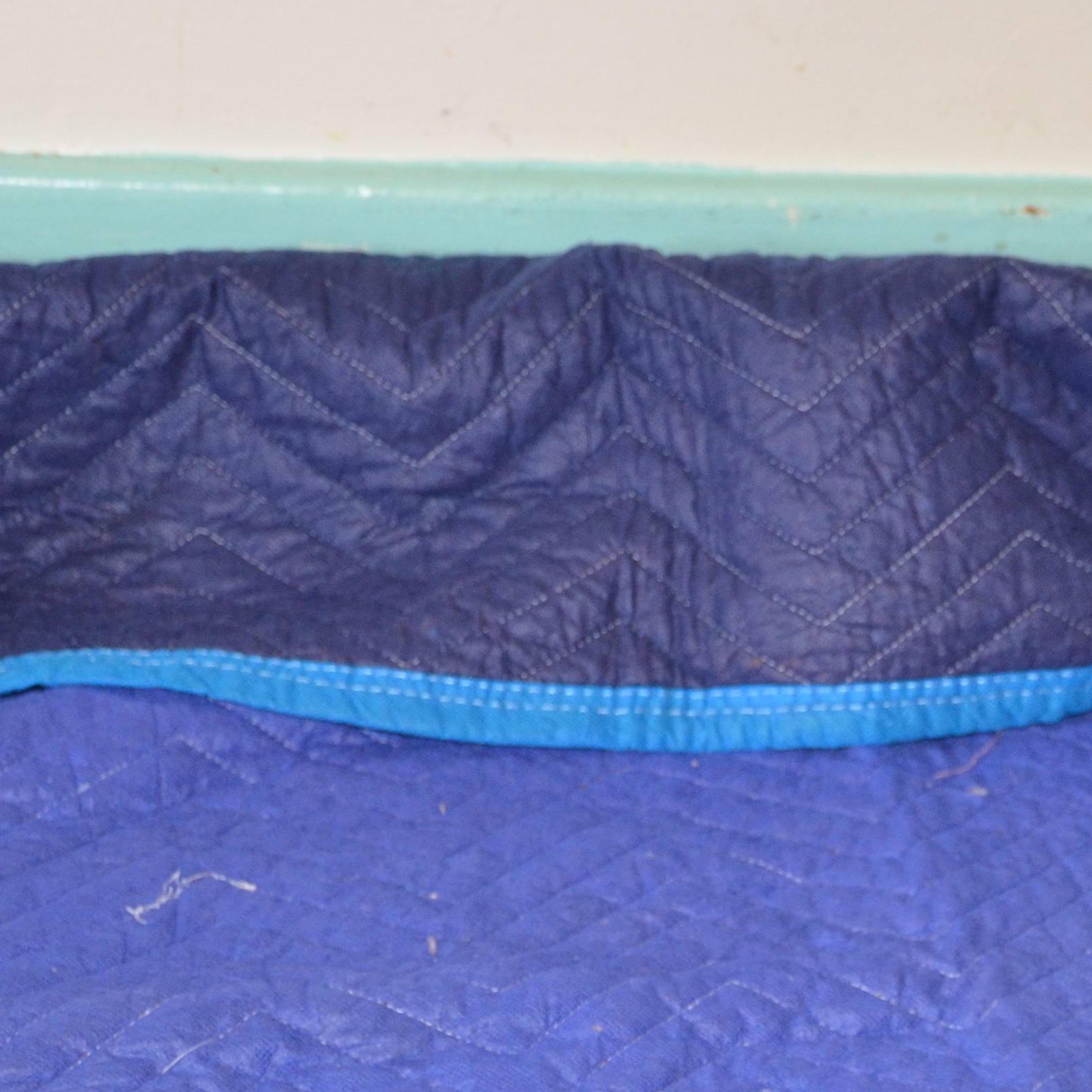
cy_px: 1060
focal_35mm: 134
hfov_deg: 12.9
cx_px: 985
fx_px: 4783
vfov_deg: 12.9
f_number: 4.2
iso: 800
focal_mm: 34
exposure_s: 1/60
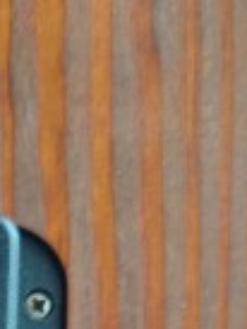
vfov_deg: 12.8
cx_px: -242
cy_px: 665
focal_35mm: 134
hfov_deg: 10.2
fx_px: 1273
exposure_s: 1/100
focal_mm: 6.06
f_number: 1.8
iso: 80
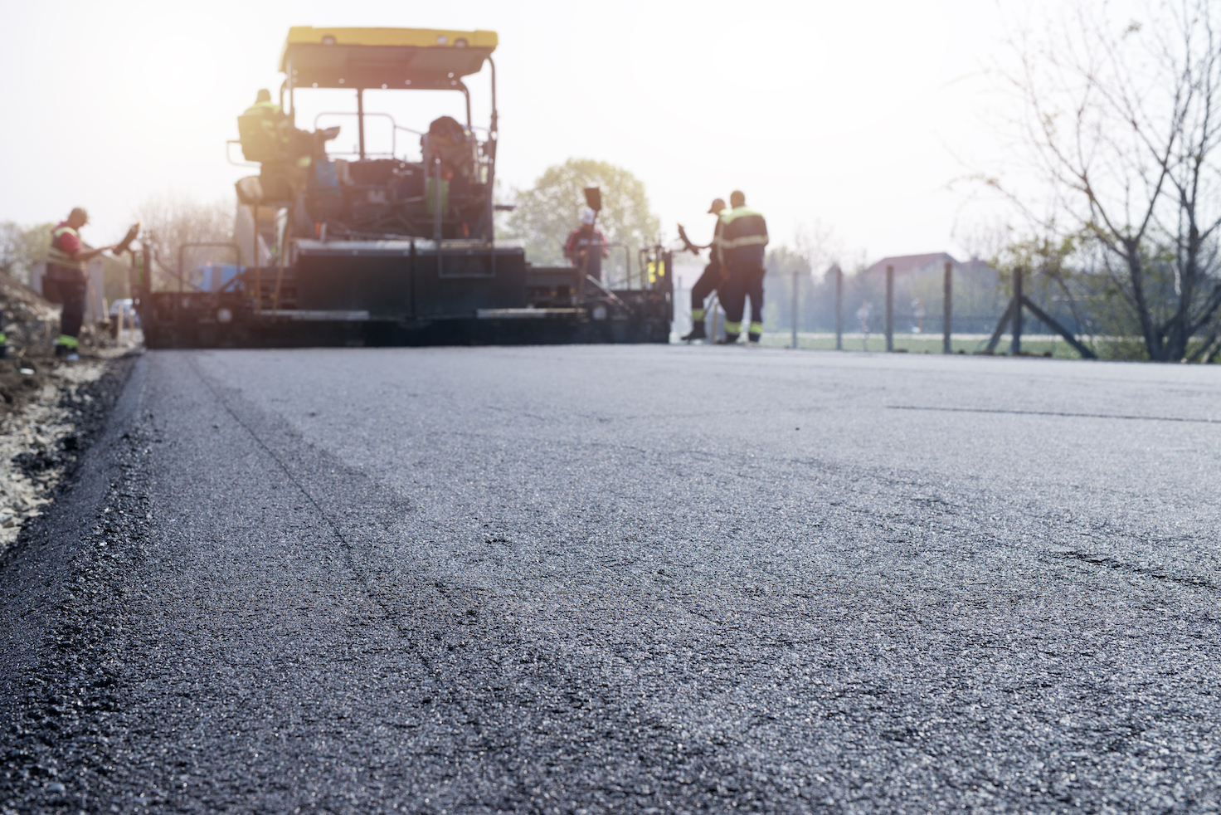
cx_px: 610
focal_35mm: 50
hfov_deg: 39.6
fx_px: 1696
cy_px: 408
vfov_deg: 27.0
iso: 400
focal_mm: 50
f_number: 10
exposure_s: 1/800
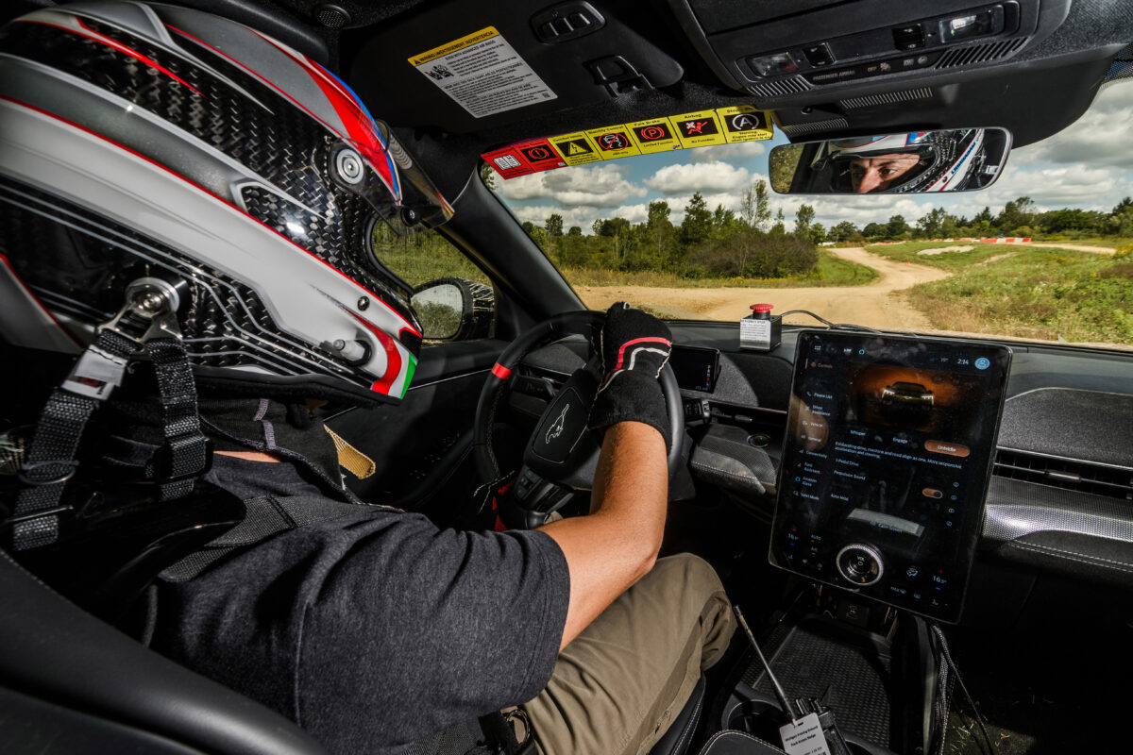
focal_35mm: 16
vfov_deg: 72.1
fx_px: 519
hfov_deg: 95.0
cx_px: 566
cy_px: 378
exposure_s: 1/200
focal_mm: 11
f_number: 8
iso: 100
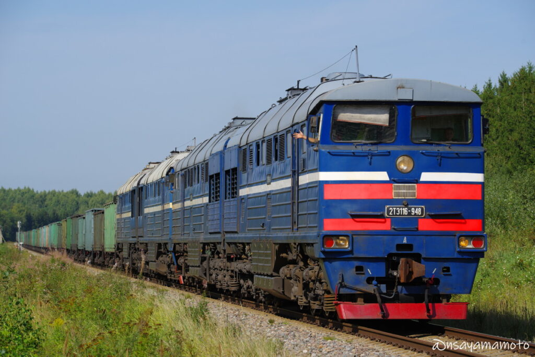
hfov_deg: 13.7
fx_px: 2230
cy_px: 178
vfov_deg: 9.2
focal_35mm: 150
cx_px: 268
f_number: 8
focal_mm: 150
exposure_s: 1/800
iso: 200
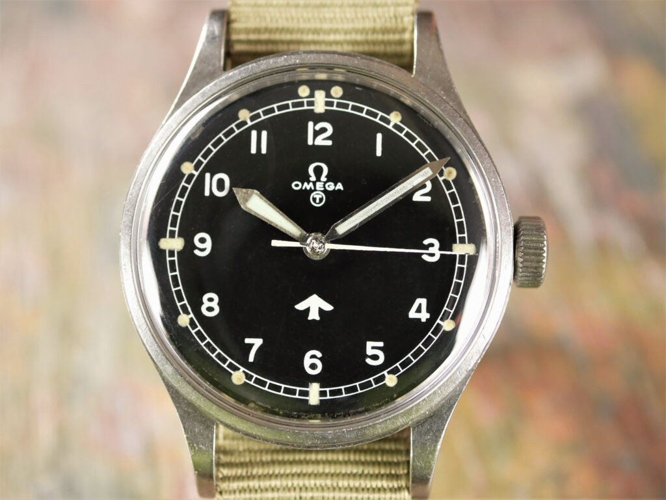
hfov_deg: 32.2
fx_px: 1155
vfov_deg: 24.4
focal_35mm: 60
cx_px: 333
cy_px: 250
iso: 800
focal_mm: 30
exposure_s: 1/50
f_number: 3.2
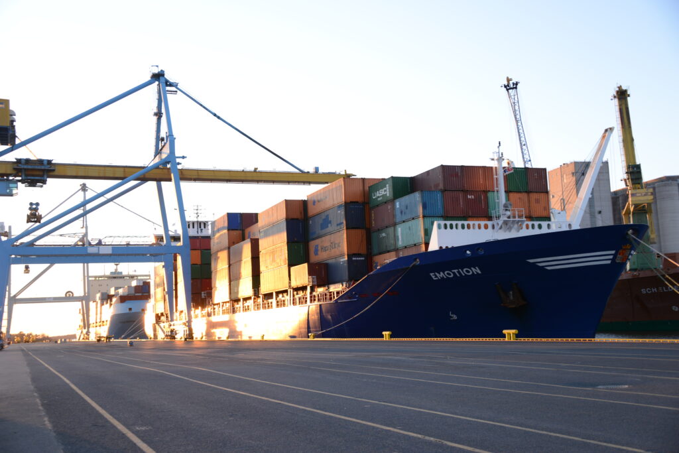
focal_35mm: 42
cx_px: 340
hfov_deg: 46.4
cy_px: 226
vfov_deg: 31.9
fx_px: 792
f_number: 5
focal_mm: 42
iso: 200
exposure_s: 1/100
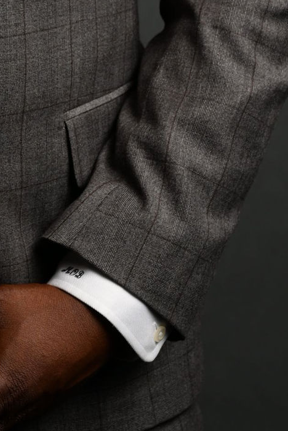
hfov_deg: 6.2
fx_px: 2625
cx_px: -154
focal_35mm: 219
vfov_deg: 9.2
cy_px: -140
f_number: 5.6
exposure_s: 1/125
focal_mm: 50
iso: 100
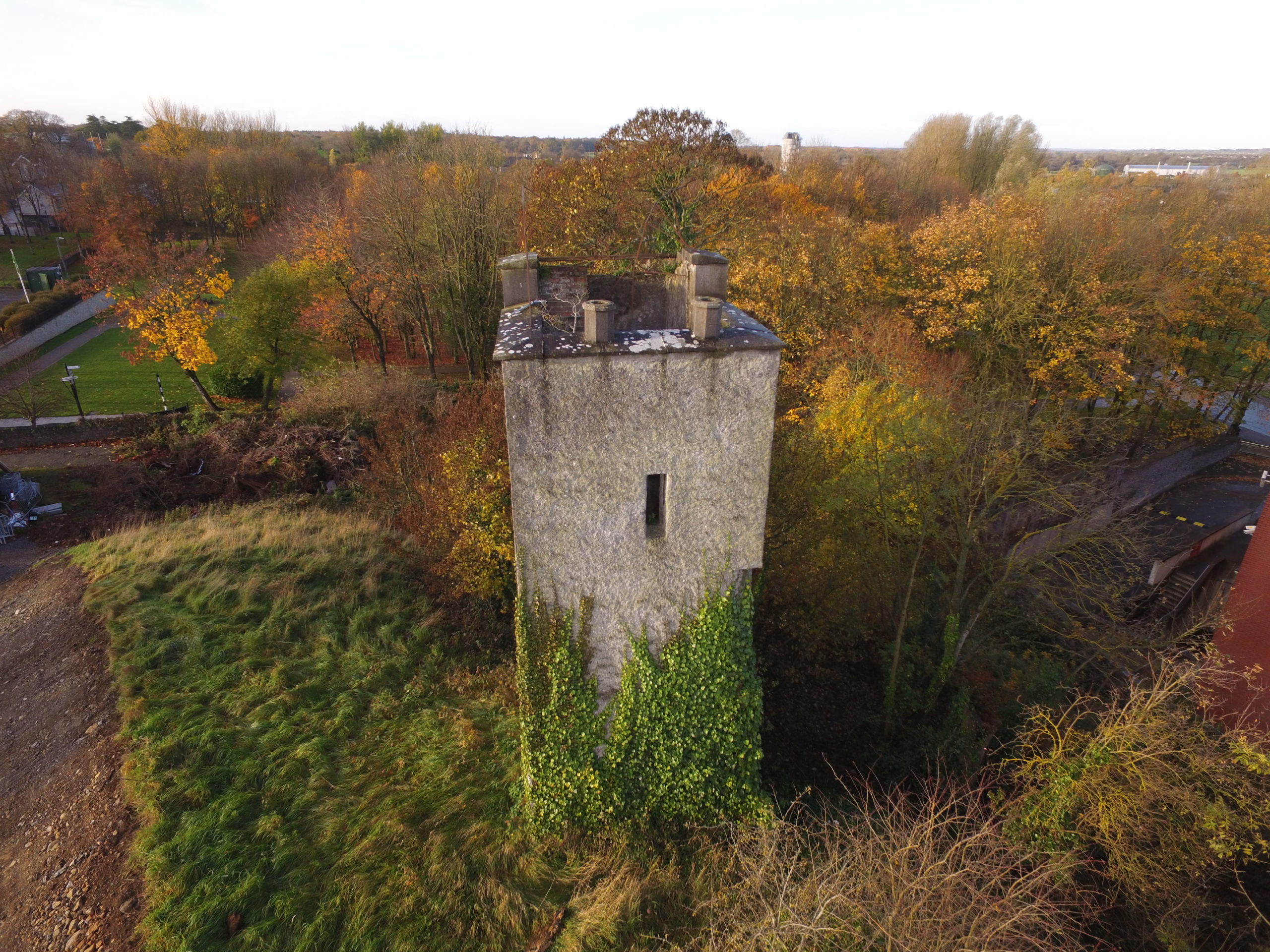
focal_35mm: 20
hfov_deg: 81.7
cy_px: 476
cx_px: 635
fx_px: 734
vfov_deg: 66.0
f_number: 2.8
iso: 140
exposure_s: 1/25
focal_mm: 3.61
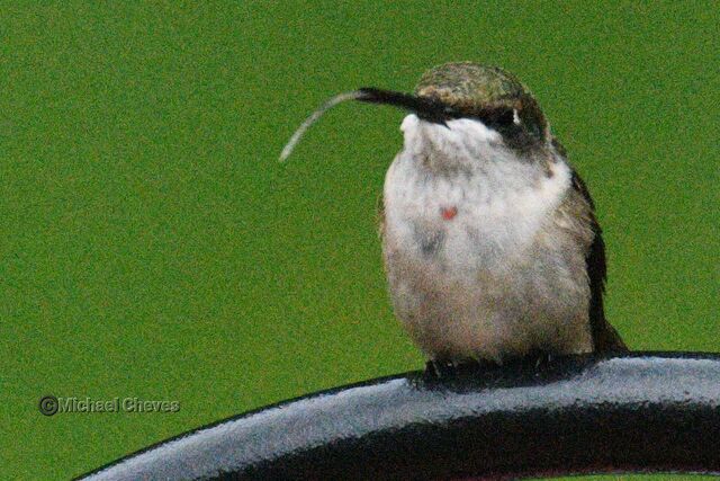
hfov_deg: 3.4
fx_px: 12002
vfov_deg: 2.3
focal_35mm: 600
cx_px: 360
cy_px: 240
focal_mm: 600
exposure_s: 1/2500
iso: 16000
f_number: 7.1
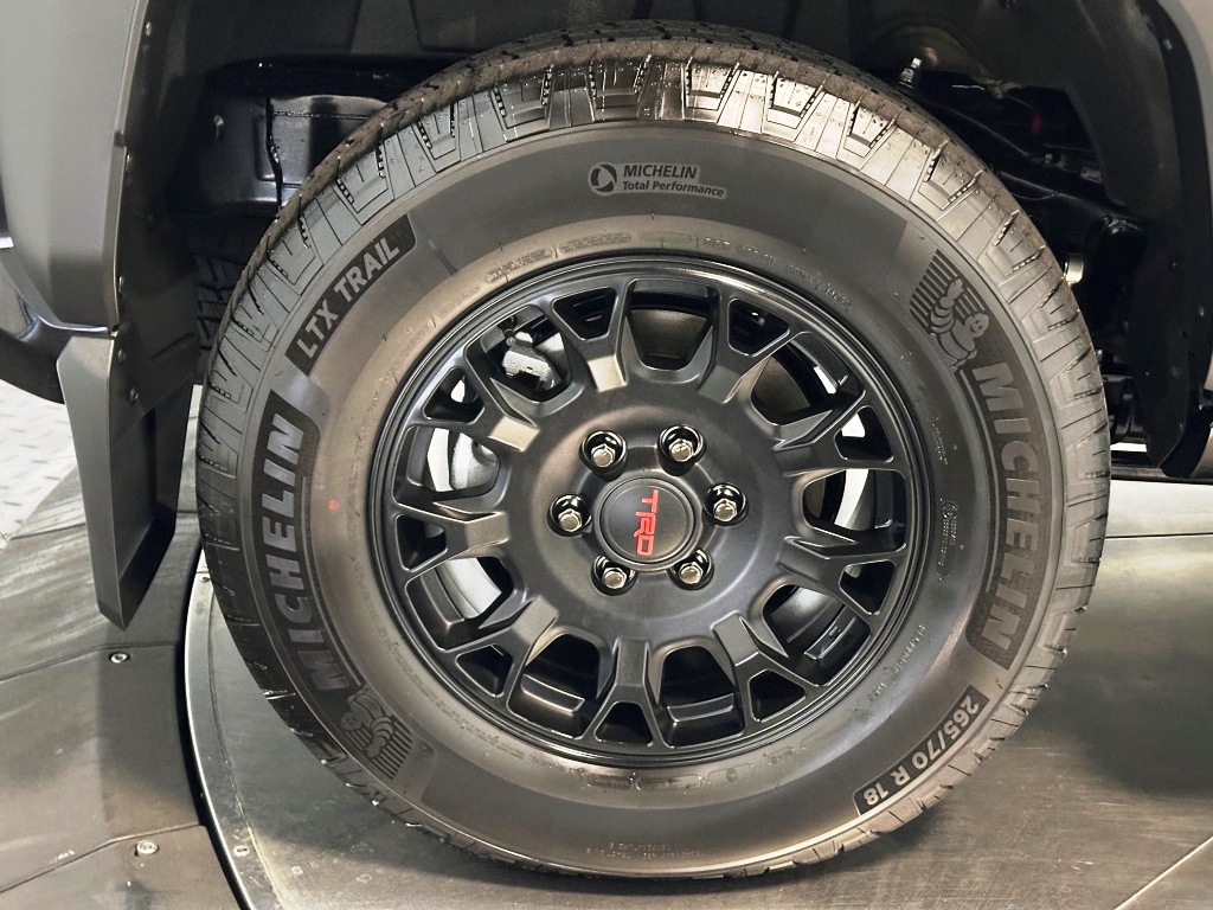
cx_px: 606
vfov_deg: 30.3
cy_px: 455
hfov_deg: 39.7
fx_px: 1682
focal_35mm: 48
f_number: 1.78
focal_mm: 6.86
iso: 640
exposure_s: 1/20
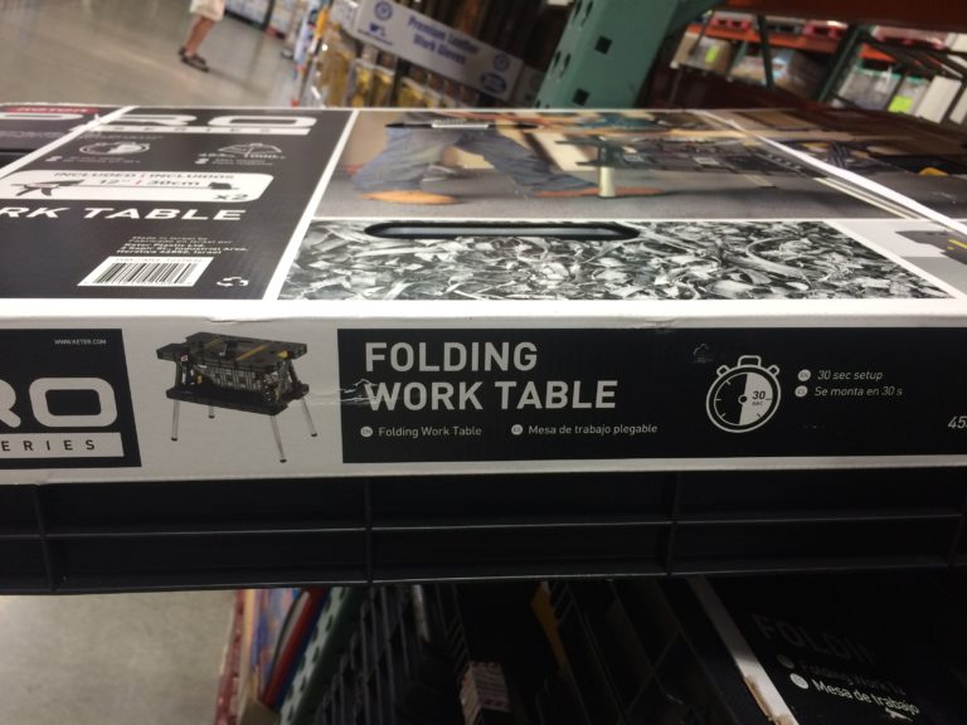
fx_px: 810
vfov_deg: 48.2
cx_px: 484
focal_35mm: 29
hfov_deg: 61.7
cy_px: 362
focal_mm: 4.15
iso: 50
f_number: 2.2
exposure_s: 1/30
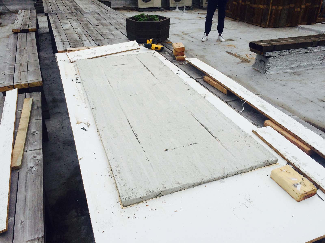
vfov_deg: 48.2
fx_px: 272
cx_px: 162
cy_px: 122
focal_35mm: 29
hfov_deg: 61.7
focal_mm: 4.15
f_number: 2.2
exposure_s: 1/5128
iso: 32
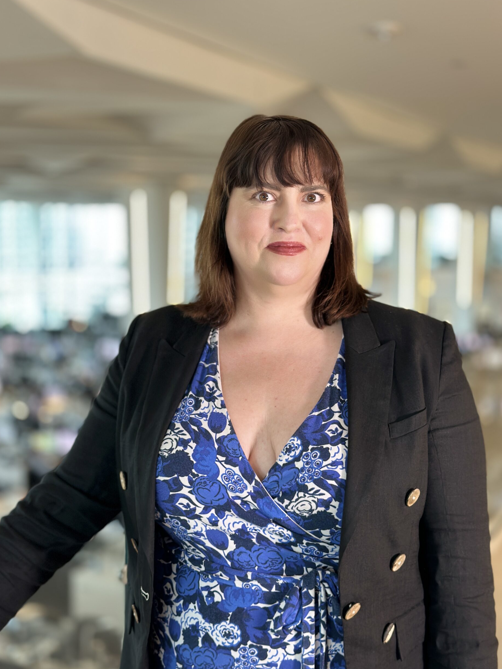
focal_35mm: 50
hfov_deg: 29.1
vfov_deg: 38.2
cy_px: 341
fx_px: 967
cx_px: 254
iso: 80
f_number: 1.78
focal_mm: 6.86
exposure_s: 1/60
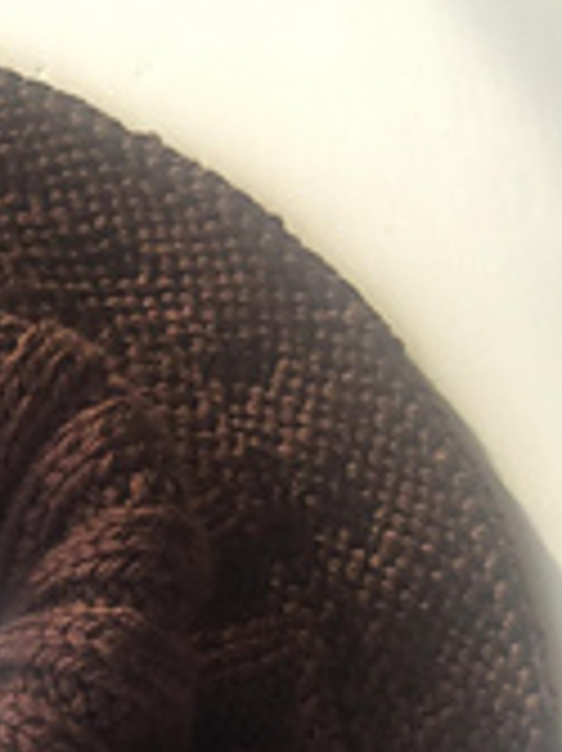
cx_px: -182
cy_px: 806
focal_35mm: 93
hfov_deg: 15.1
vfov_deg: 20.2
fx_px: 2016
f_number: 2.4
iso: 25
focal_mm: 3.3
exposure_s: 1/50
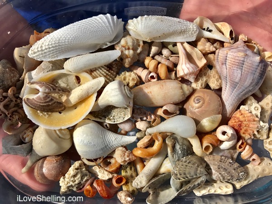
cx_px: 136
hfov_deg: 63.4
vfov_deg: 49.7
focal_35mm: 28
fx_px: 220
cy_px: 102
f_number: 1.8
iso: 20
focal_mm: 3.99
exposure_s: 1/5988
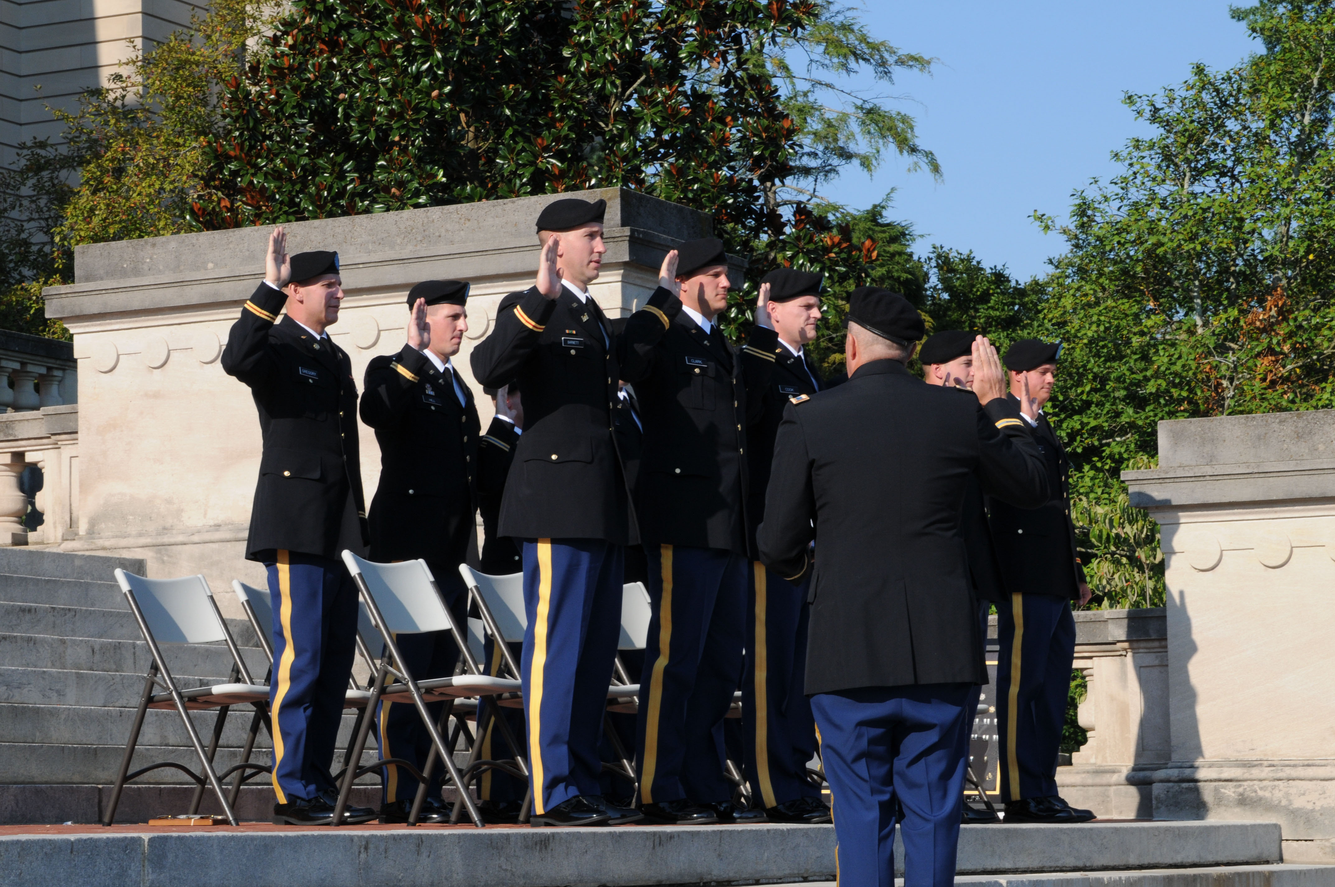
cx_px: 668
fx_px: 3889
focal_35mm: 105
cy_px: 444
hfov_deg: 19.5
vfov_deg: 13.0
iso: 250
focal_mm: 70
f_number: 16
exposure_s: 1/160
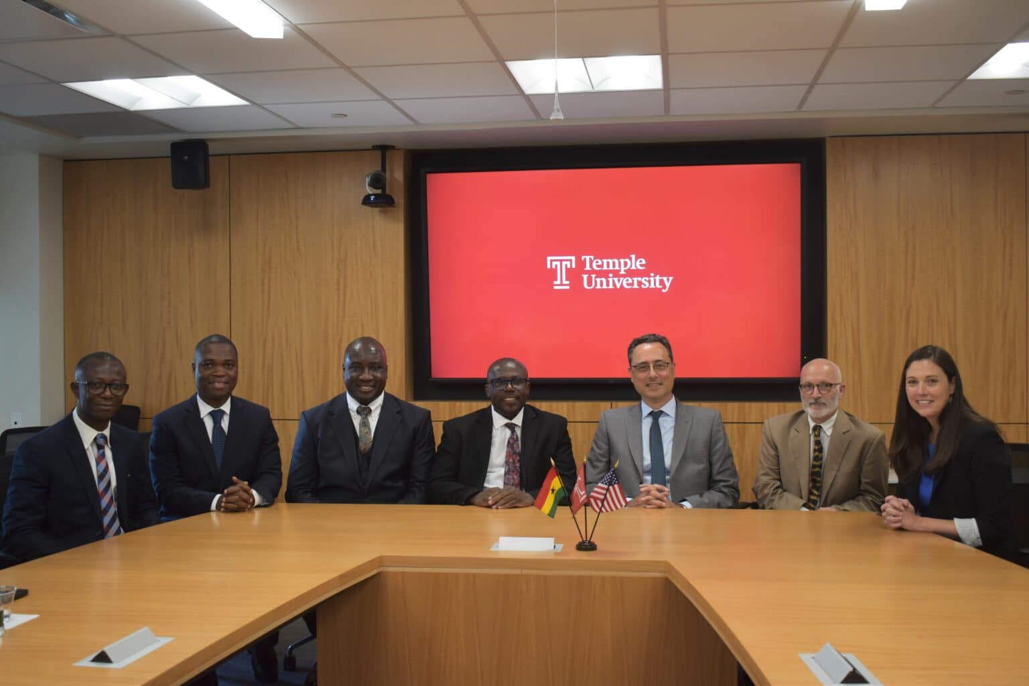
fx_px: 1029
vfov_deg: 36.9
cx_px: 514
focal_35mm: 36
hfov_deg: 53.1
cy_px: 343
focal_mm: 24
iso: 400
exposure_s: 1/50
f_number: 4
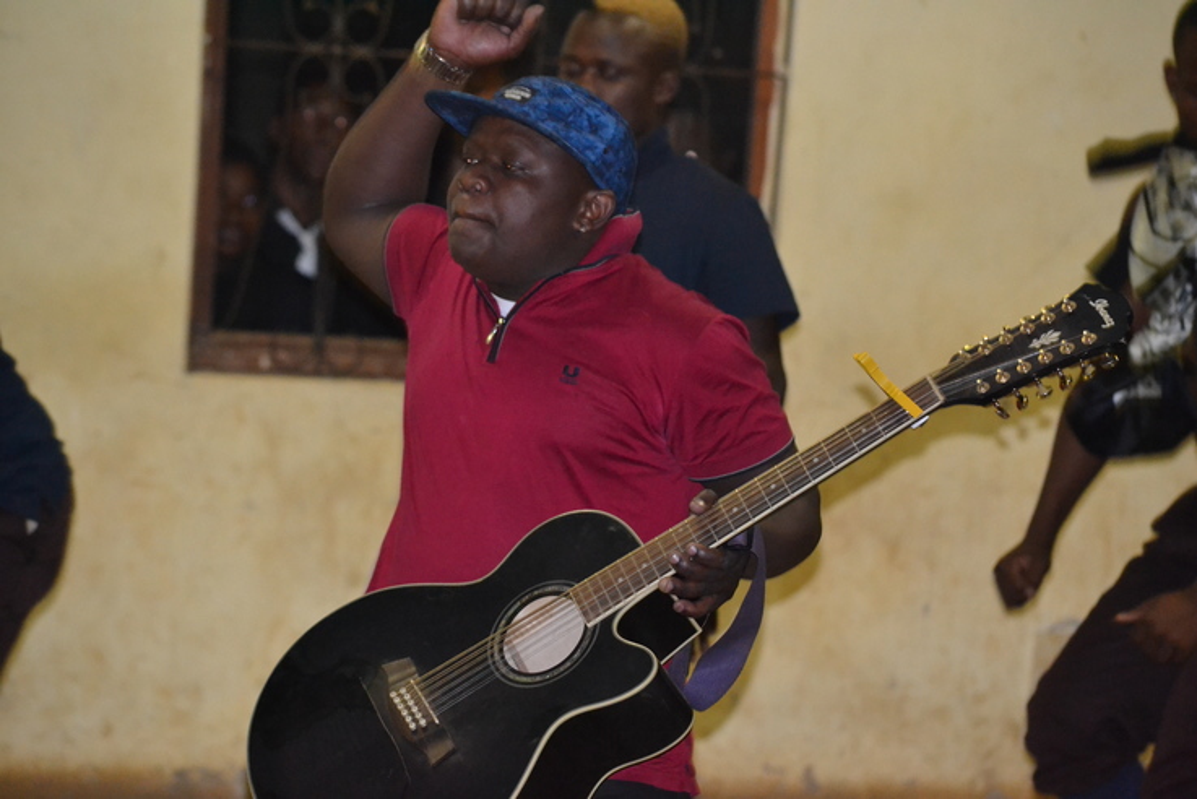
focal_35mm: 202
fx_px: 6735
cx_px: 598
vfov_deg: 6.8
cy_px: 400
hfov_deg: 10.2
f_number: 4.8
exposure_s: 1/60
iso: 3200
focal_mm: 135
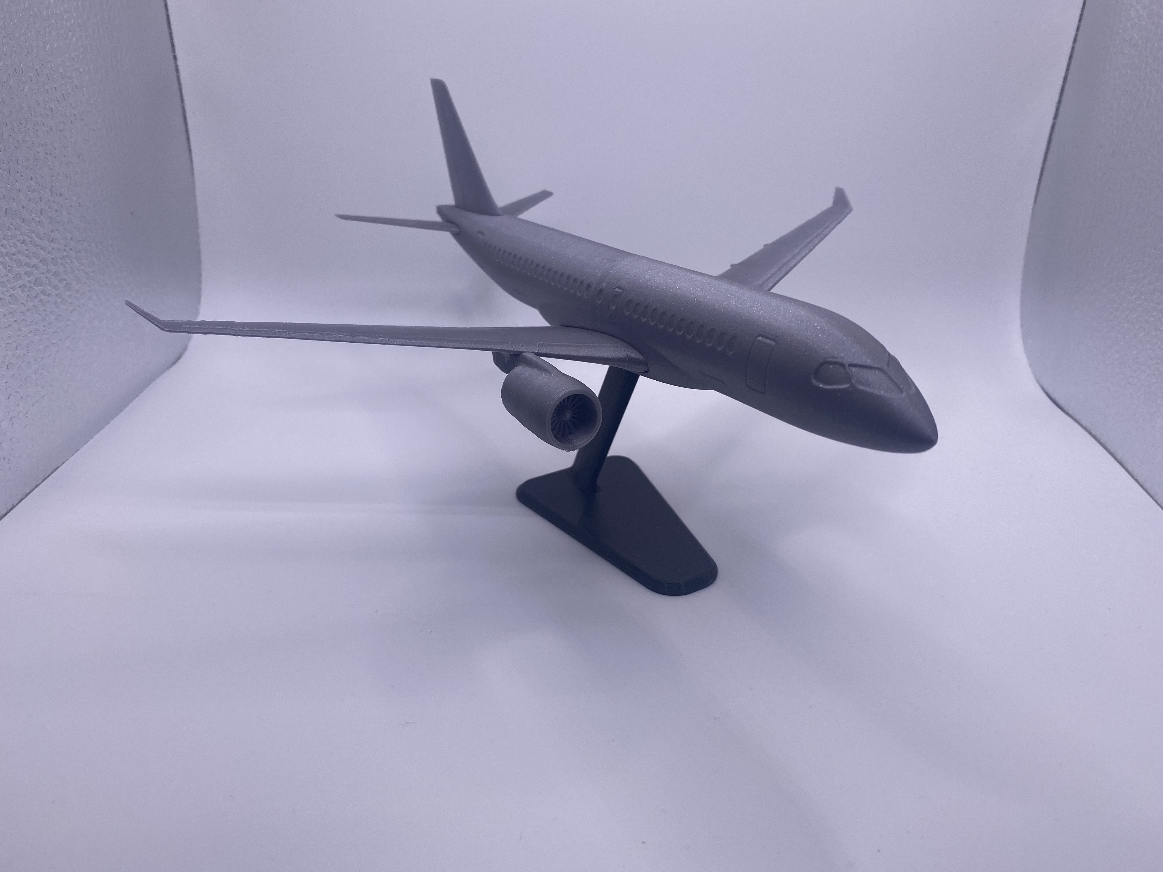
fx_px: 874
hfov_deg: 67.3
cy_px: 436
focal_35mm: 26
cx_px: 582
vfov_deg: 53.1
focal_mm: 4.25
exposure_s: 1/845
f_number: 1.8
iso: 32
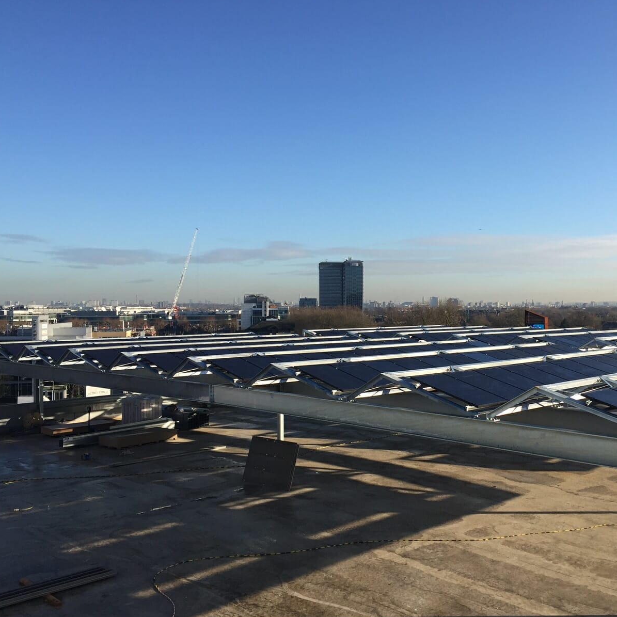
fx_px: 706
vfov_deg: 47.2
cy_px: 310
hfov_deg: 46.8
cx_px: 382
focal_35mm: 35
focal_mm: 4.15
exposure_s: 1/1412
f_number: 2.2
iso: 32
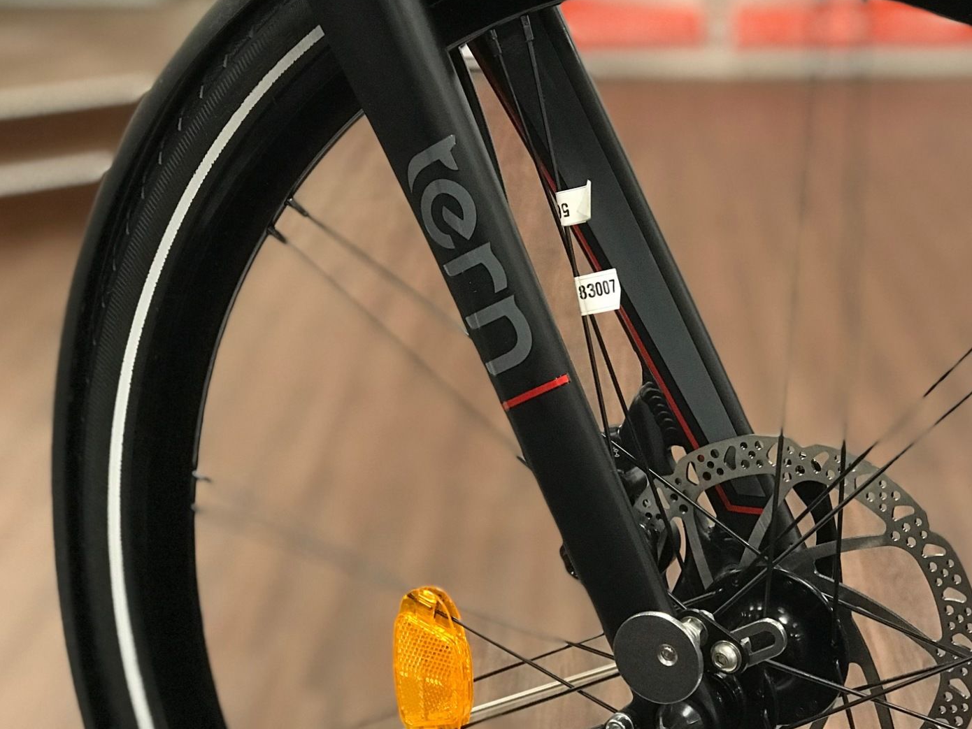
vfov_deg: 18.0
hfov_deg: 23.7
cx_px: 643
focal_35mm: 82
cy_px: 370
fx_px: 2303
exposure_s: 1/50
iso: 200
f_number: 2.8
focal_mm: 6.6
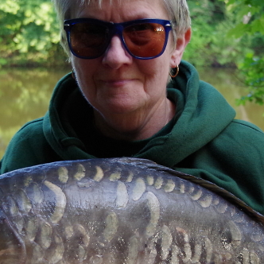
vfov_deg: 18.8
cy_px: 188
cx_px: 153
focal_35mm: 92
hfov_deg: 18.9
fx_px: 794
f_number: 4
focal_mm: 24
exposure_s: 1/50
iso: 800
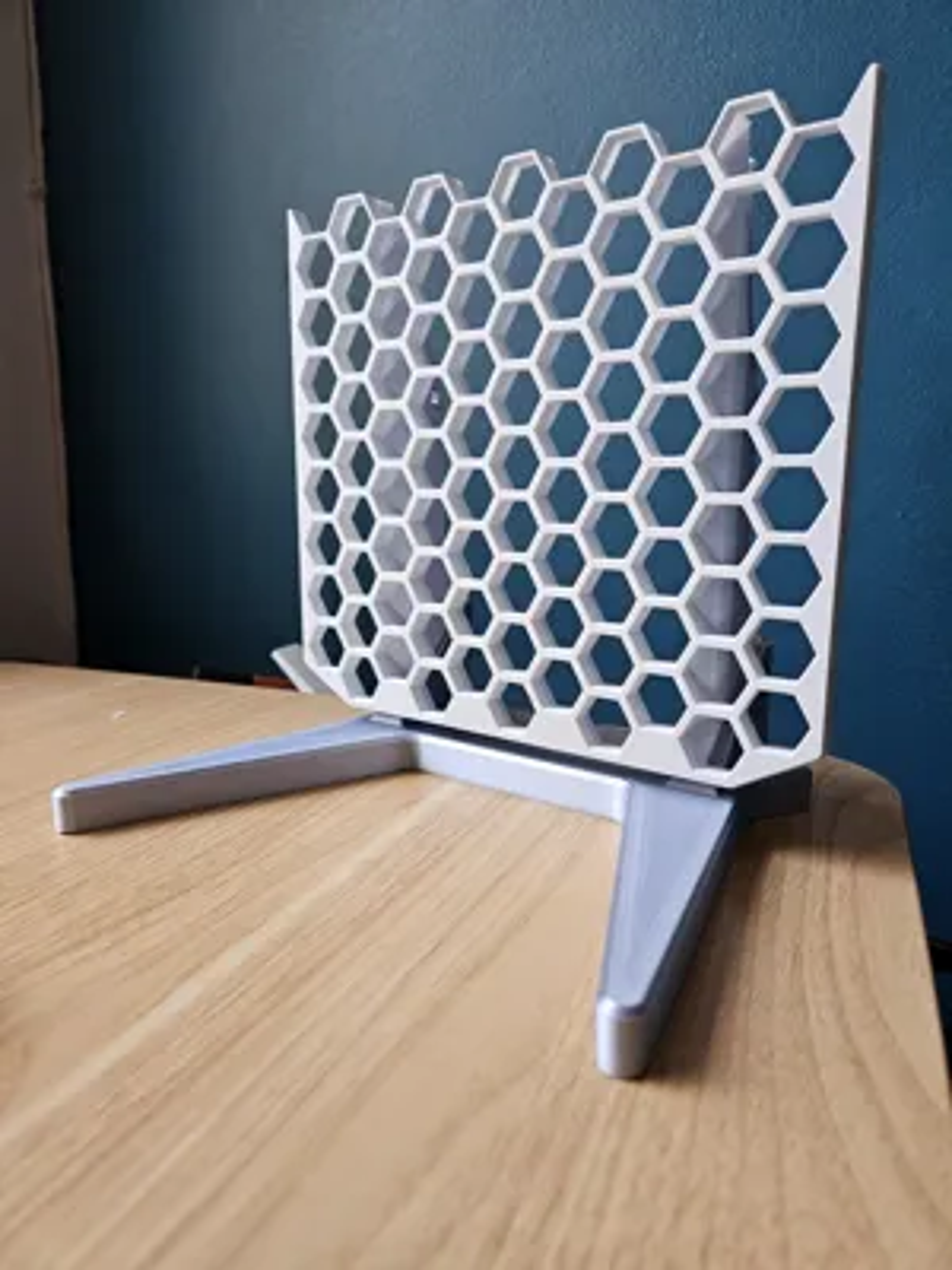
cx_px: 476
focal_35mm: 23
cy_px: 635
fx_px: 843
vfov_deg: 73.9
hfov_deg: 58.9
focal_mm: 5.4
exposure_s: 1/180
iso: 160
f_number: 1.8
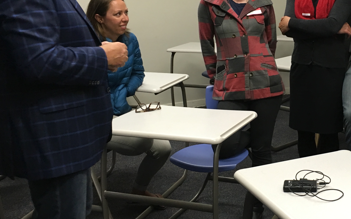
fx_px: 526
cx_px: 280
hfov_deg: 35.7
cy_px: 90
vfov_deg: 23.5
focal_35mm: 55
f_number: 2.2
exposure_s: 1/30
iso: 100
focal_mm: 4.15
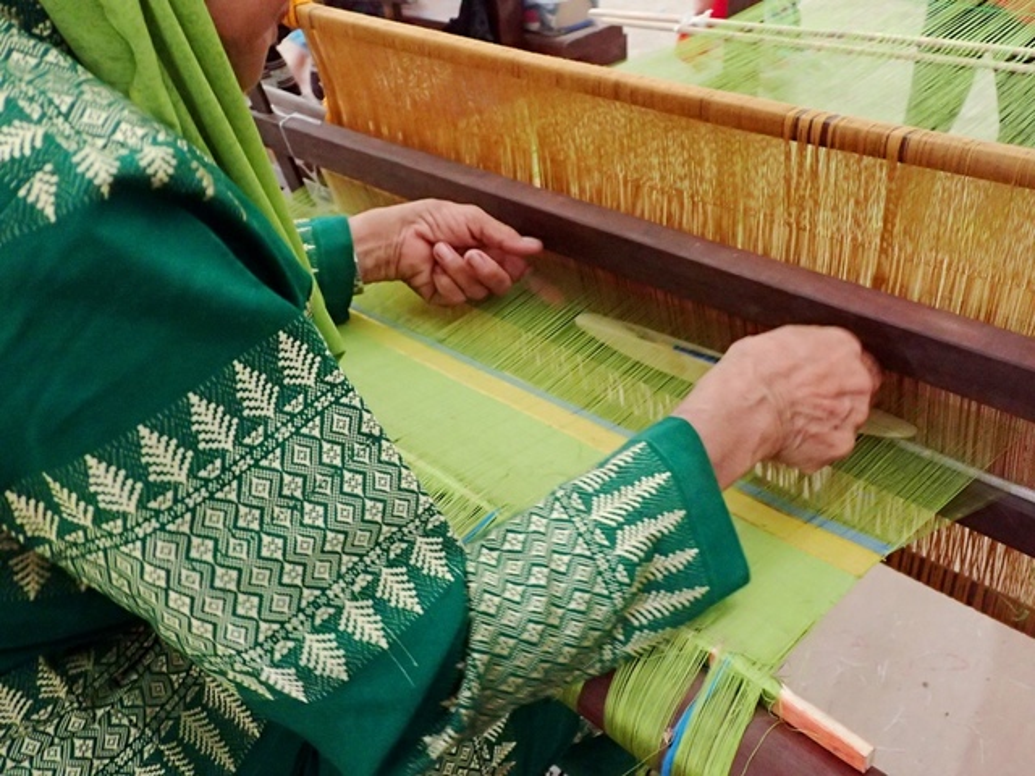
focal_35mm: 32
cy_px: 388
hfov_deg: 56.8
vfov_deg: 44.2
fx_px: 957
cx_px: 518
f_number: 2.4
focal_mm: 5.9
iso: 800
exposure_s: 1/25
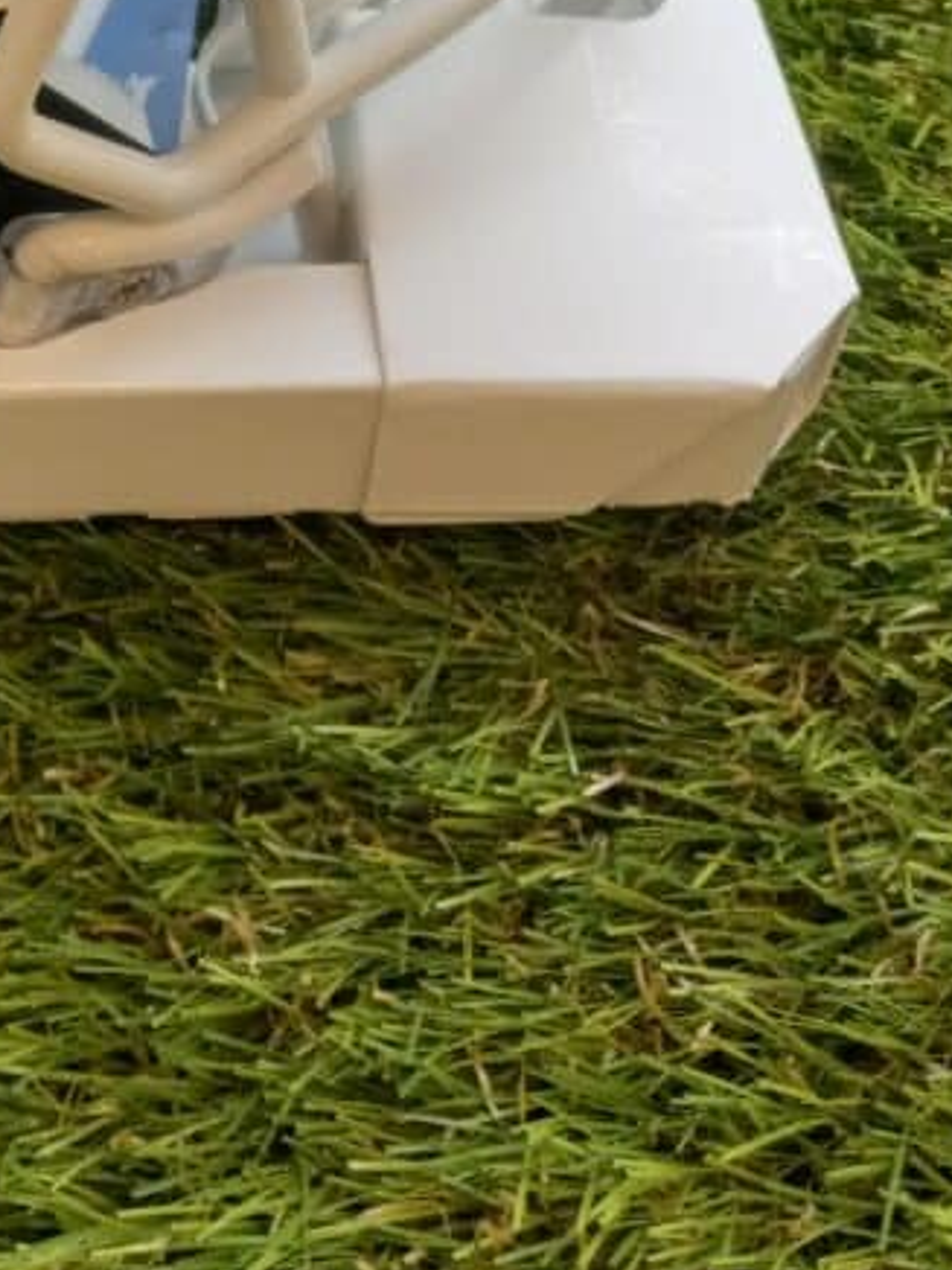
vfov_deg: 25.4
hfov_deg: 19.9
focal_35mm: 70
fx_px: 2567
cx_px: -154
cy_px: -191
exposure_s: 1/120
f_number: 1.8
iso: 160
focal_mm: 3.94
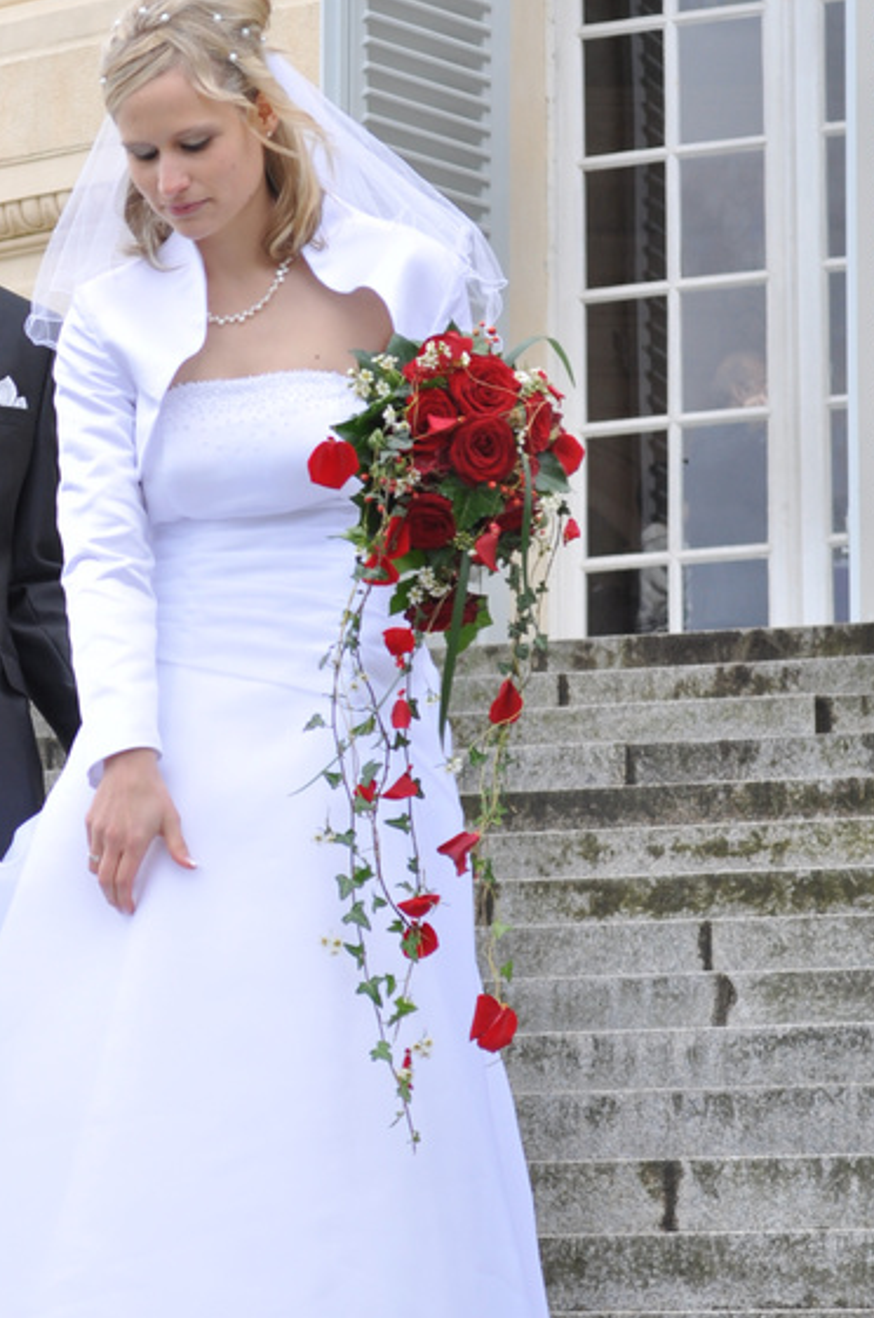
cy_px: 489
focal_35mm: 159
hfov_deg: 8.6
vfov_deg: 12.9
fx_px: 5810
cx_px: 112
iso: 200
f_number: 5.6
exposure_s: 1/200
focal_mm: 55
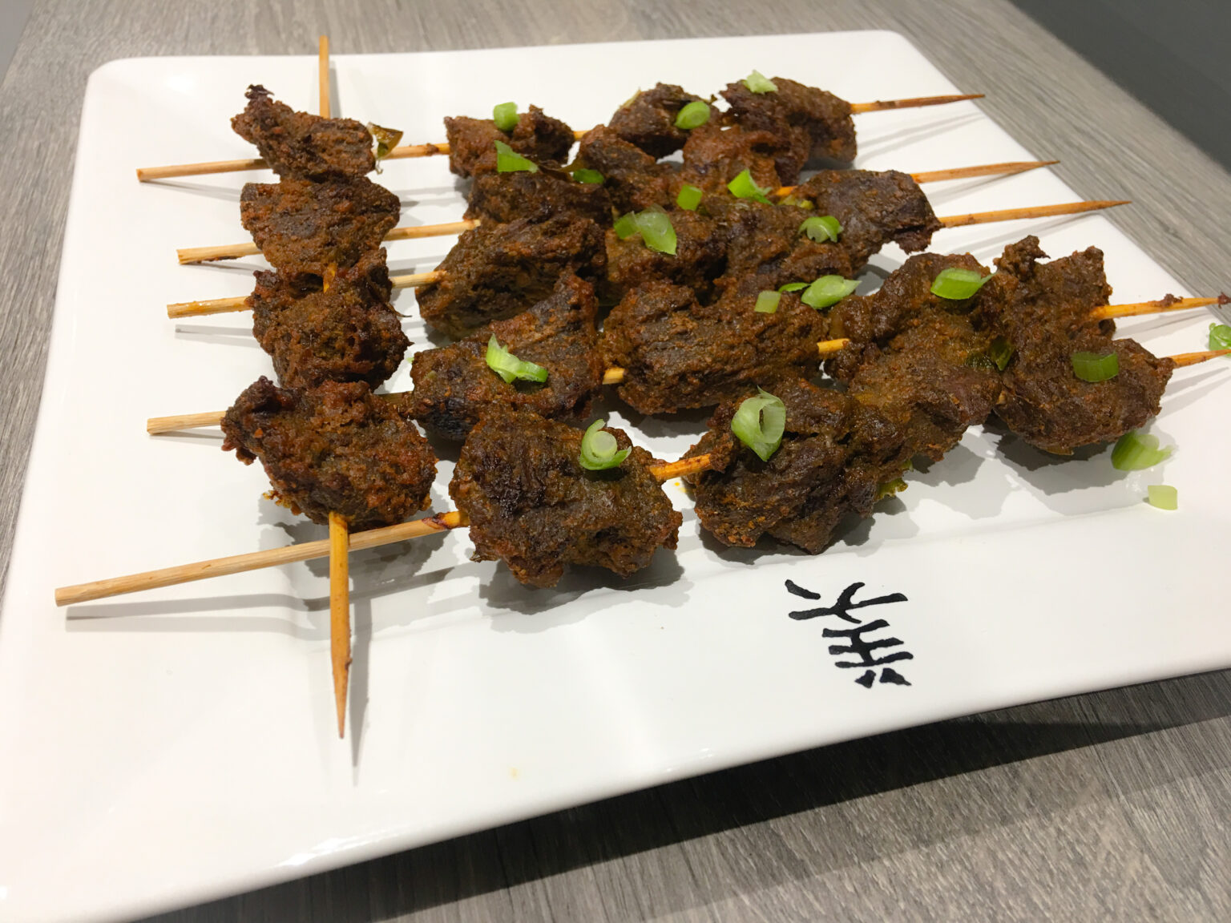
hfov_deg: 61.7
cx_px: 616
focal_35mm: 29
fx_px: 1031
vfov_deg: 48.2
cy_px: 462
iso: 32
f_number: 2.2
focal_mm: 4.15
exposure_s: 1/17
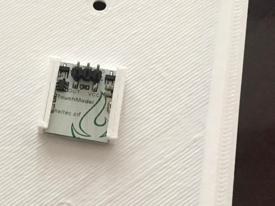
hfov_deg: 25.0
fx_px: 604
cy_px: 122
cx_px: 37
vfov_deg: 19.4
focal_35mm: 76
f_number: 2.2
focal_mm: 4.15
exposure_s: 1/30
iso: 200
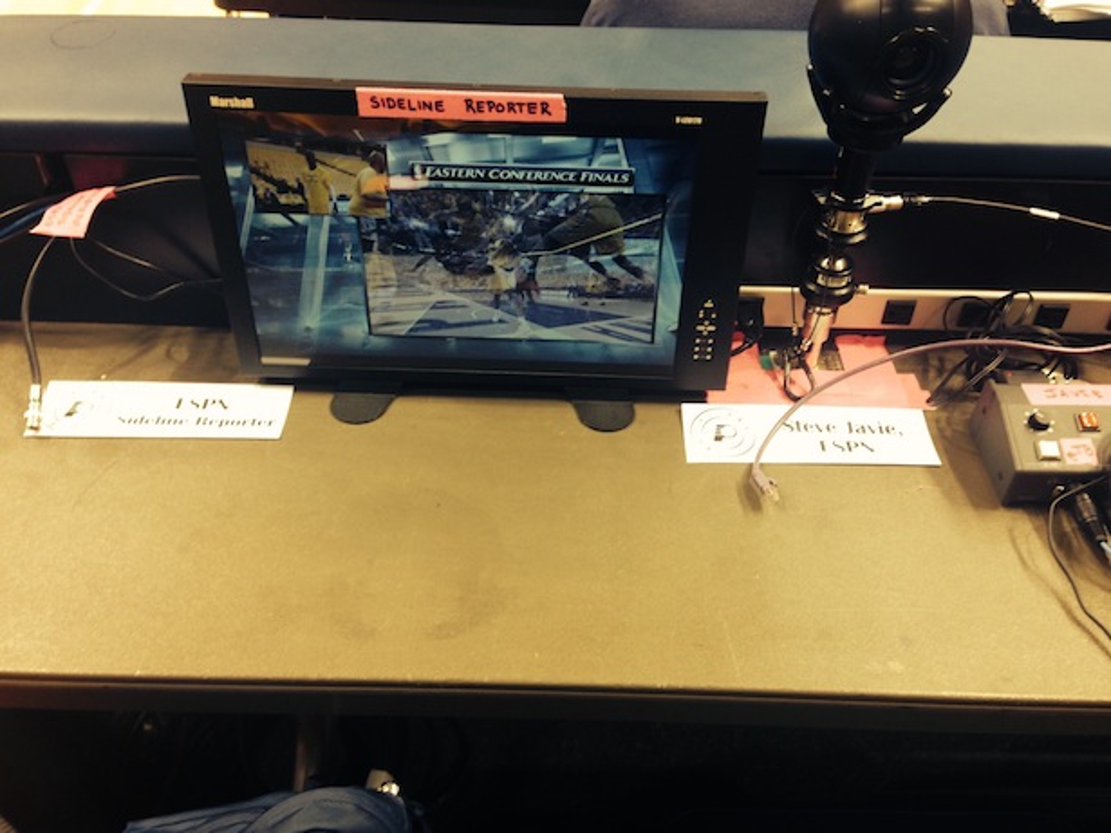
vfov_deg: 42.9
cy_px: 416
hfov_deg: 55.4
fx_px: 1059
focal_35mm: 33
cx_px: 556
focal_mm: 4.12
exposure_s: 1/20
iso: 50
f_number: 2.4
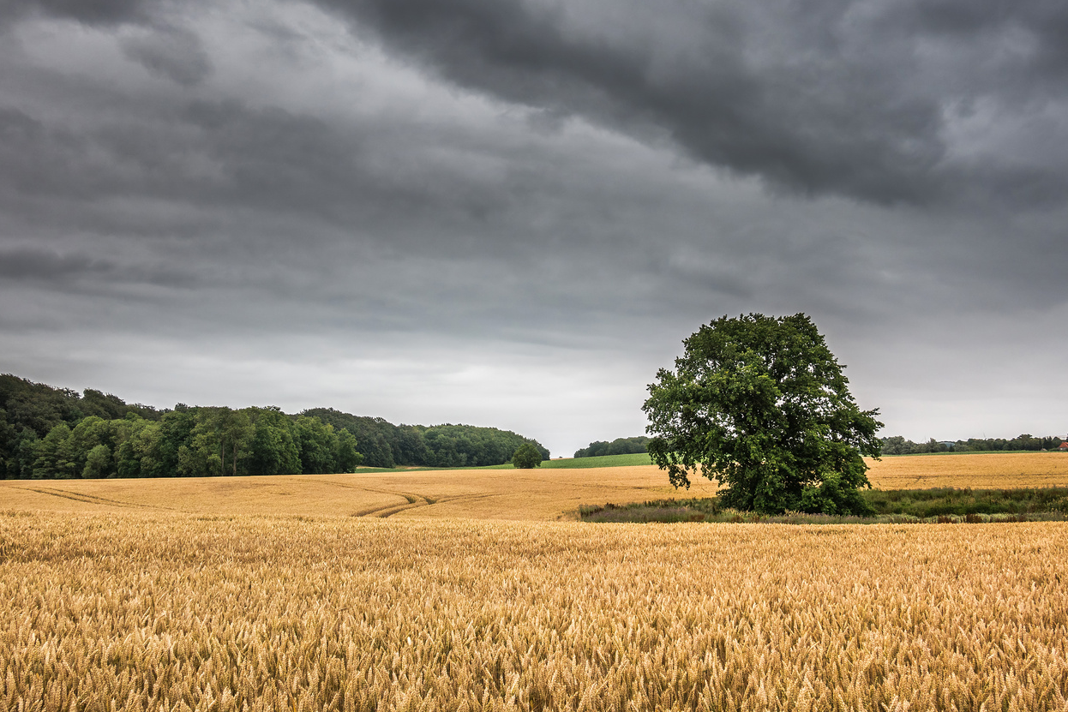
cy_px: 324
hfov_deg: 49.5
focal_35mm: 39
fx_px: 1157
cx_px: 542
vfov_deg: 34.2
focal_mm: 11.06
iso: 125
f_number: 4.5
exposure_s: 1/320
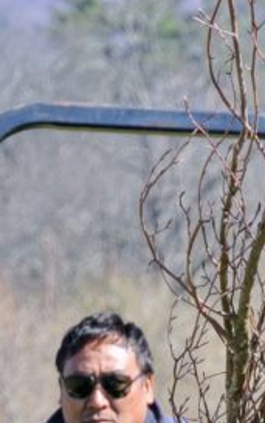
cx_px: 233
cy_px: 615
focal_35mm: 765
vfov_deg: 2.7
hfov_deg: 1.7
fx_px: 8826
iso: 100
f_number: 4.8
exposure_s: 1/320
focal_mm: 74.3
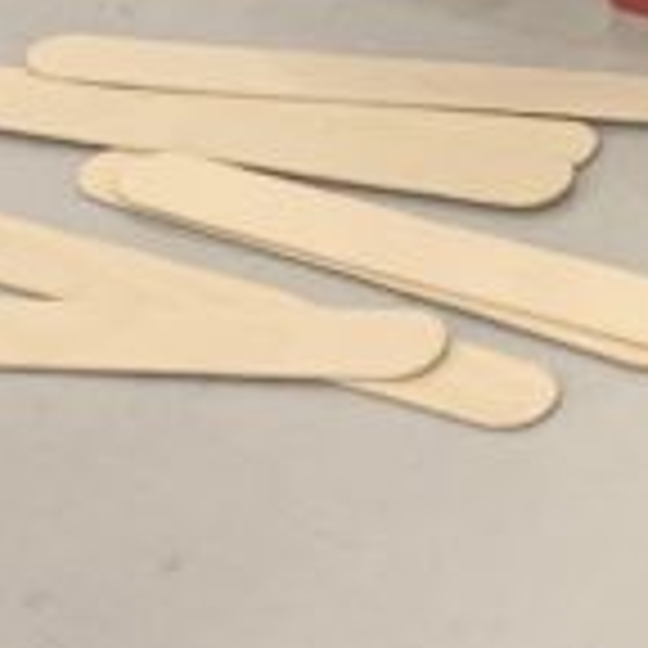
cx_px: 1215
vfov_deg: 10.5
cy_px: -148
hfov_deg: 10.1
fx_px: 3452
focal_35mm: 163
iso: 100
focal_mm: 4.25
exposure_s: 1/60
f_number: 1.8
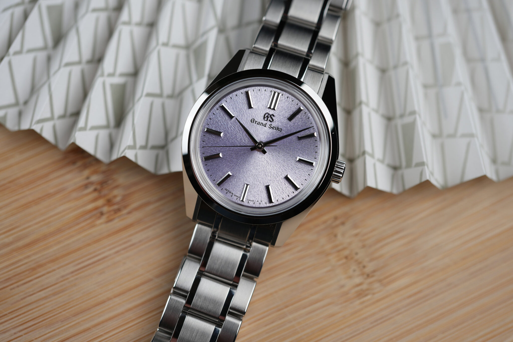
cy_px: 171
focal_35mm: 50
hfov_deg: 39.6
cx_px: 256
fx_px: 712
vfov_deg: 27.0
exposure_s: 1/100
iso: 125
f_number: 3.5
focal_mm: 50
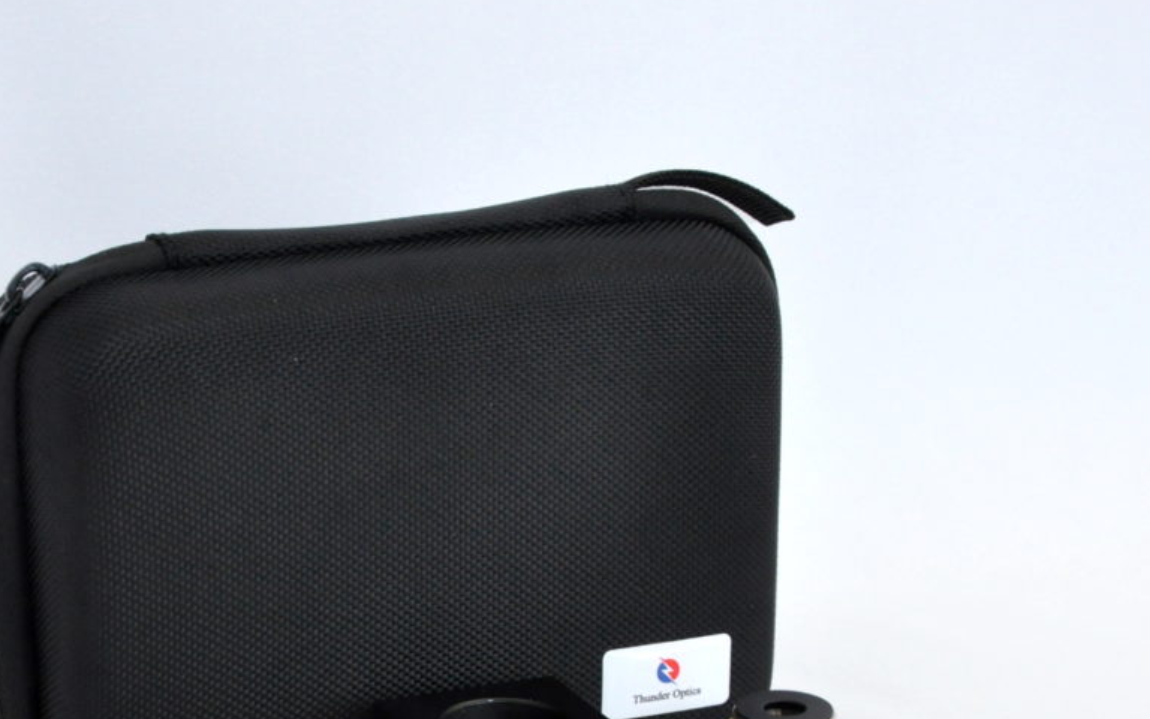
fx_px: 3636
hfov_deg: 17.9
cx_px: 374
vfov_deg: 11.2
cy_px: 613
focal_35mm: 116
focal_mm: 38
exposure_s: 1/200
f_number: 7.1
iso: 1000
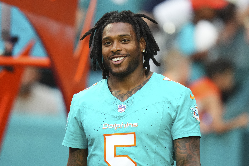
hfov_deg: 2.9
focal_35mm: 720
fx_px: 4980
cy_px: 98
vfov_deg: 1.9
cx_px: 122
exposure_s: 1/2500
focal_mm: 400
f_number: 2.8
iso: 3200
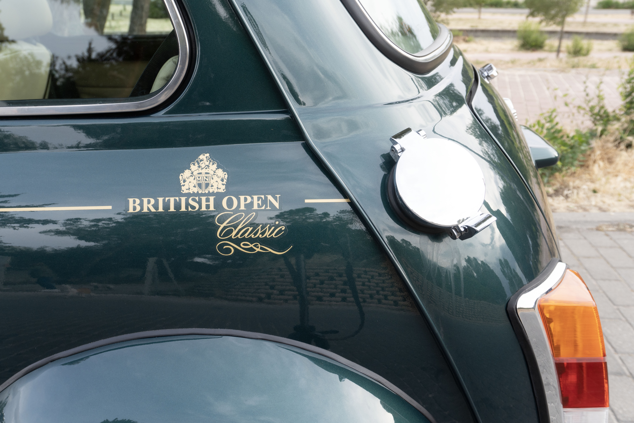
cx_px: 317
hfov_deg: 53.1
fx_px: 634
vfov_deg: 36.9
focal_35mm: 36
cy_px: 212
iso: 200
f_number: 8
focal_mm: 24
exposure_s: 1/50
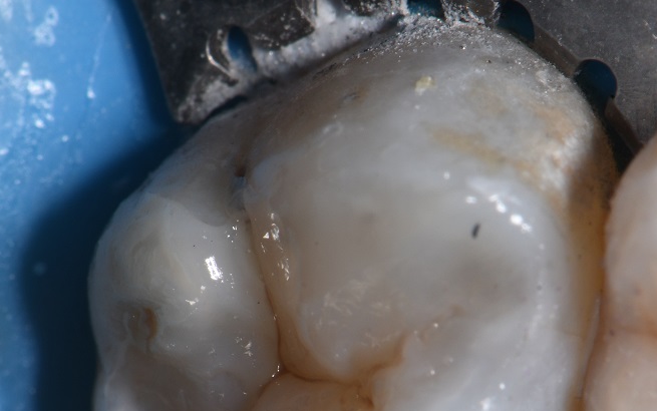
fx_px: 5911
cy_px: 355
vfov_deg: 4.0
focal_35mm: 330
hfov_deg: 6.4
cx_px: 389
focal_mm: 105
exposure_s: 1/160
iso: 200
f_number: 32
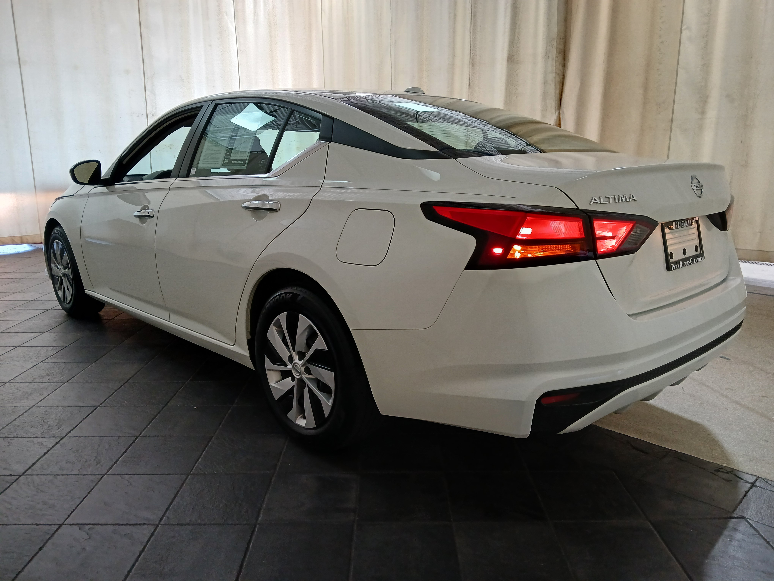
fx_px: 581
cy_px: 290
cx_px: 387
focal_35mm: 26
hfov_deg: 67.3
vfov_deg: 53.1
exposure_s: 1/60
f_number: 1.8
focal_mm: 3.98
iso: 100
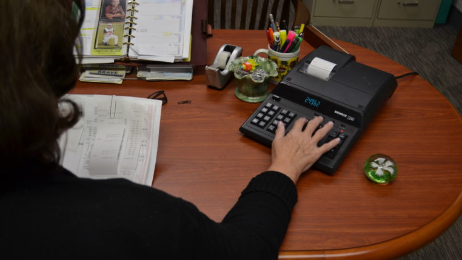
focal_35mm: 38
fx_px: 466
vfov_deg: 31.2
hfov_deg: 52.8
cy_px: 127
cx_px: 230
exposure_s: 1/60
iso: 400
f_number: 4
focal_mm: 24
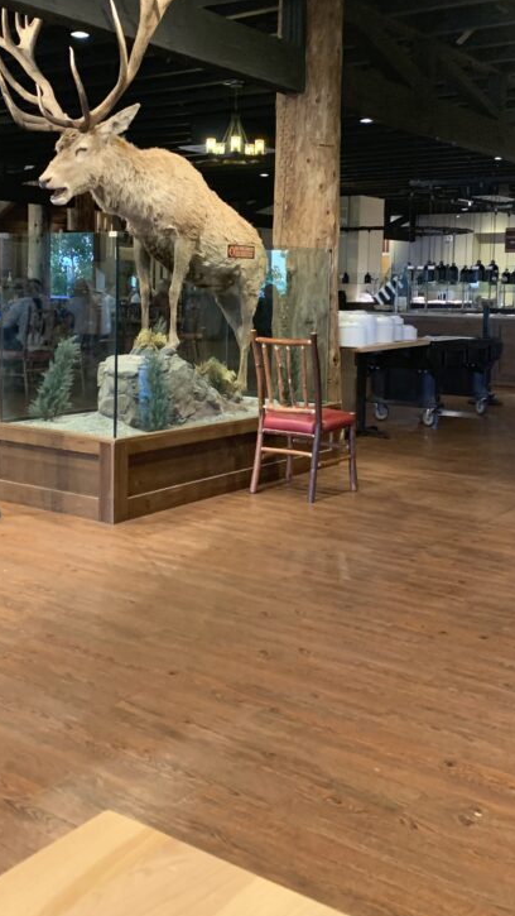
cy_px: 369
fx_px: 971
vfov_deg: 50.2
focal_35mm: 40
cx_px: 216
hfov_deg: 29.7
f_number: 1.8
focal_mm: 4.25
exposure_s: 1/30
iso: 400
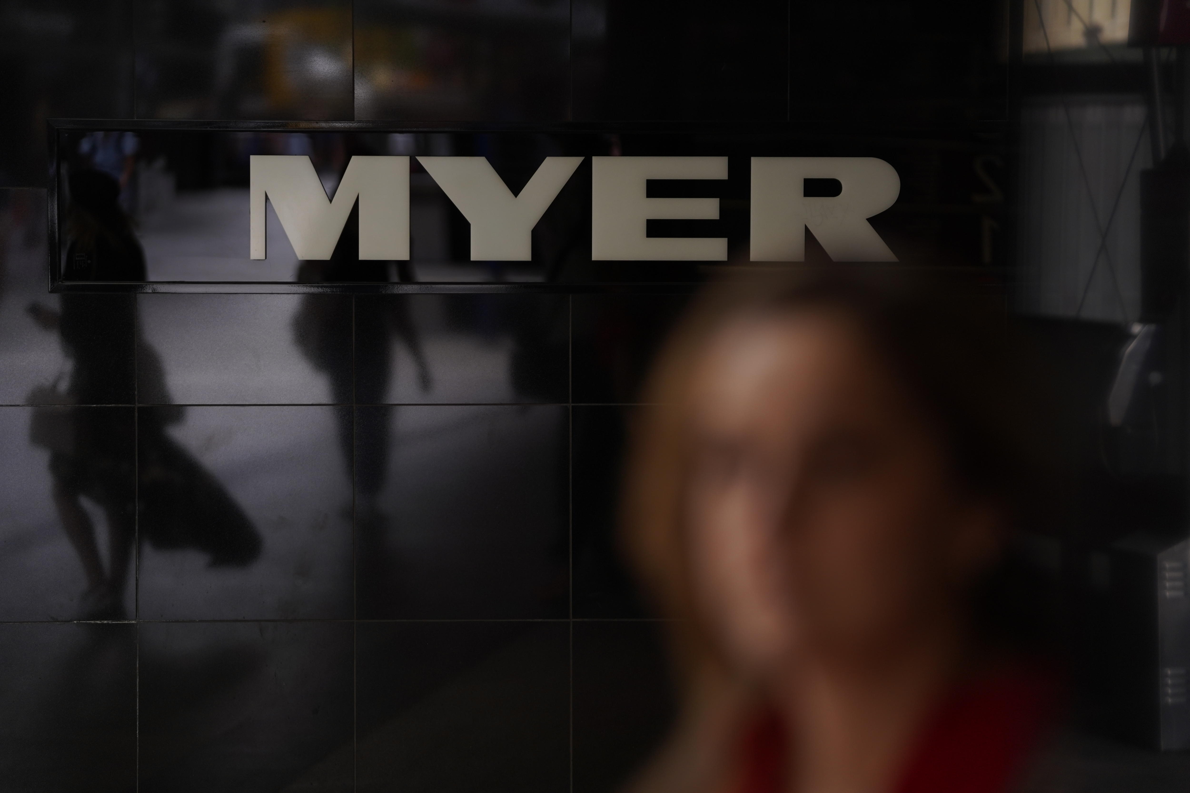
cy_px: 396
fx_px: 4297
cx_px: 595
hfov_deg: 15.8
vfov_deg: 10.5
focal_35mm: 130
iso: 500
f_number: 2.8
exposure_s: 1/800
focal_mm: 130
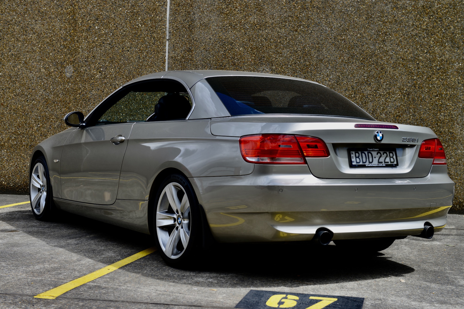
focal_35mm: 58
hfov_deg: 34.5
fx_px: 748
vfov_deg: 23.4
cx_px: 232
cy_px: 154
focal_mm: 58
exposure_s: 1/250
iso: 100
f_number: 6.3
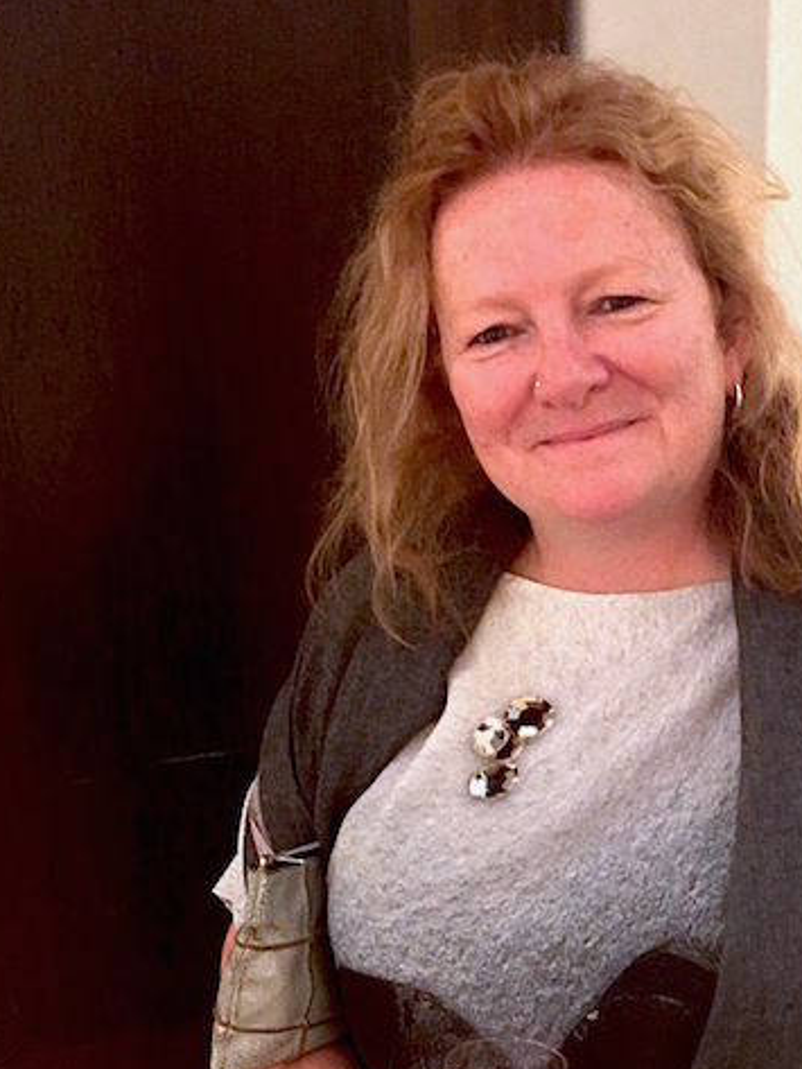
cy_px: 735
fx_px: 1513
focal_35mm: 49
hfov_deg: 29.2
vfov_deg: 38.3
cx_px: 610
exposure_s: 1/17
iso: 400
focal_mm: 4.15
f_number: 2.2
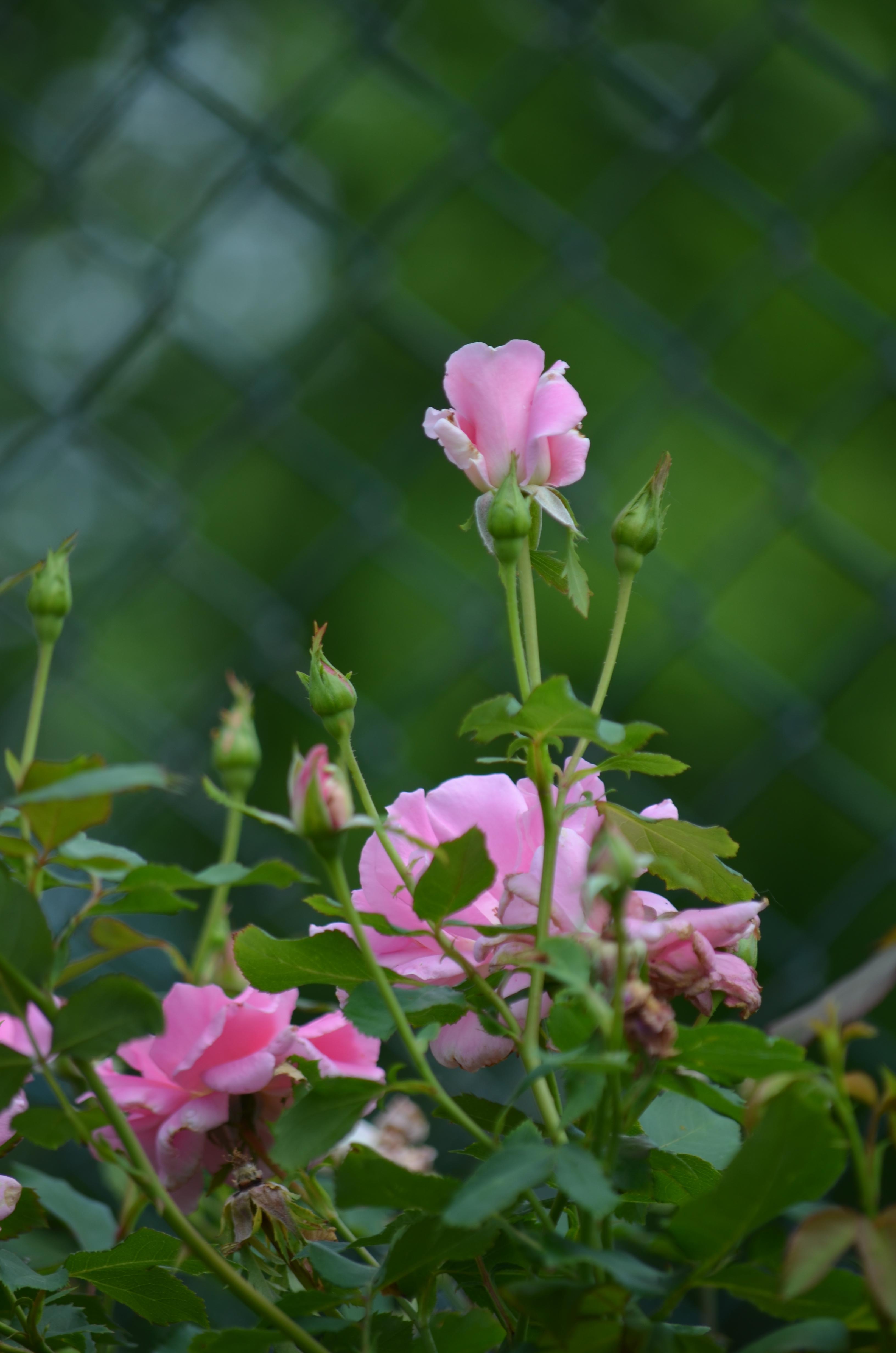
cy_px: 676
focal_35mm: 300
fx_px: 11250
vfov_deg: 6.9
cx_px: 448
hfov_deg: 4.6
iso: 100
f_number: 5.6
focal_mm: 200
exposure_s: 1/250
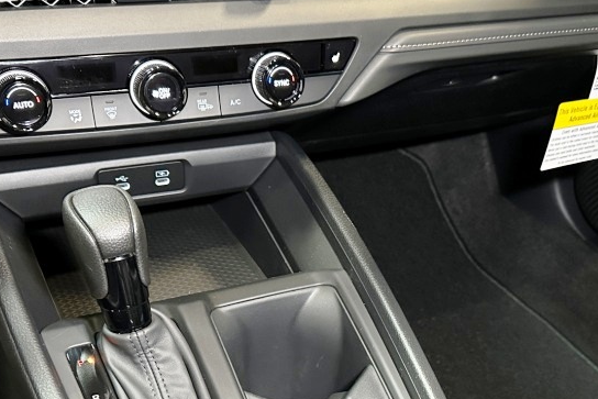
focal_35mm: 47
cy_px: 334
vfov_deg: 27.9
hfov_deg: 41.7
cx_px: 364
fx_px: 781
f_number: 1.78
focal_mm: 6.86
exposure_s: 1/30
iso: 1000
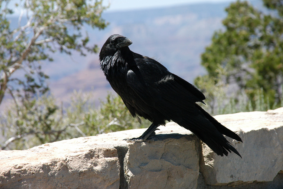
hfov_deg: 10.9
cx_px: 141
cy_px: 94
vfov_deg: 7.2
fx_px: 1490
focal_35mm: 190
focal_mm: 125
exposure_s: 1/1000
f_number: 8
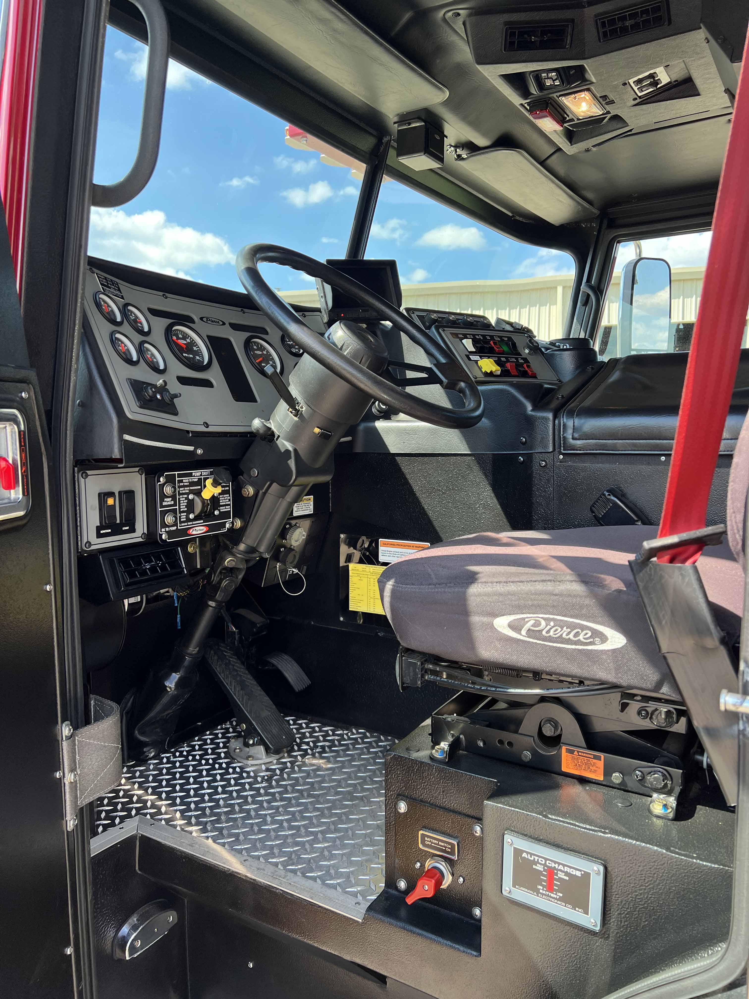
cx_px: 374
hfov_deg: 53.1
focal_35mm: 26
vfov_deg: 67.3
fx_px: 750
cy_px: 500
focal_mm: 5.7
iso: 50
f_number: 1.5
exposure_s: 1/509
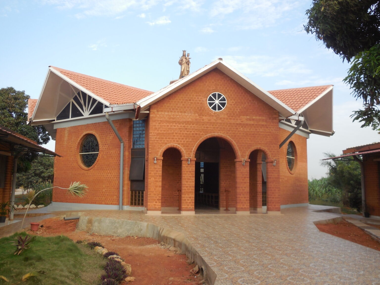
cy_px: 142
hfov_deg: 54.0
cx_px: 190
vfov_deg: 41.8
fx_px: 373
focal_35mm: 34
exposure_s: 1/320
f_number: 3.4
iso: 125
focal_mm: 6.1
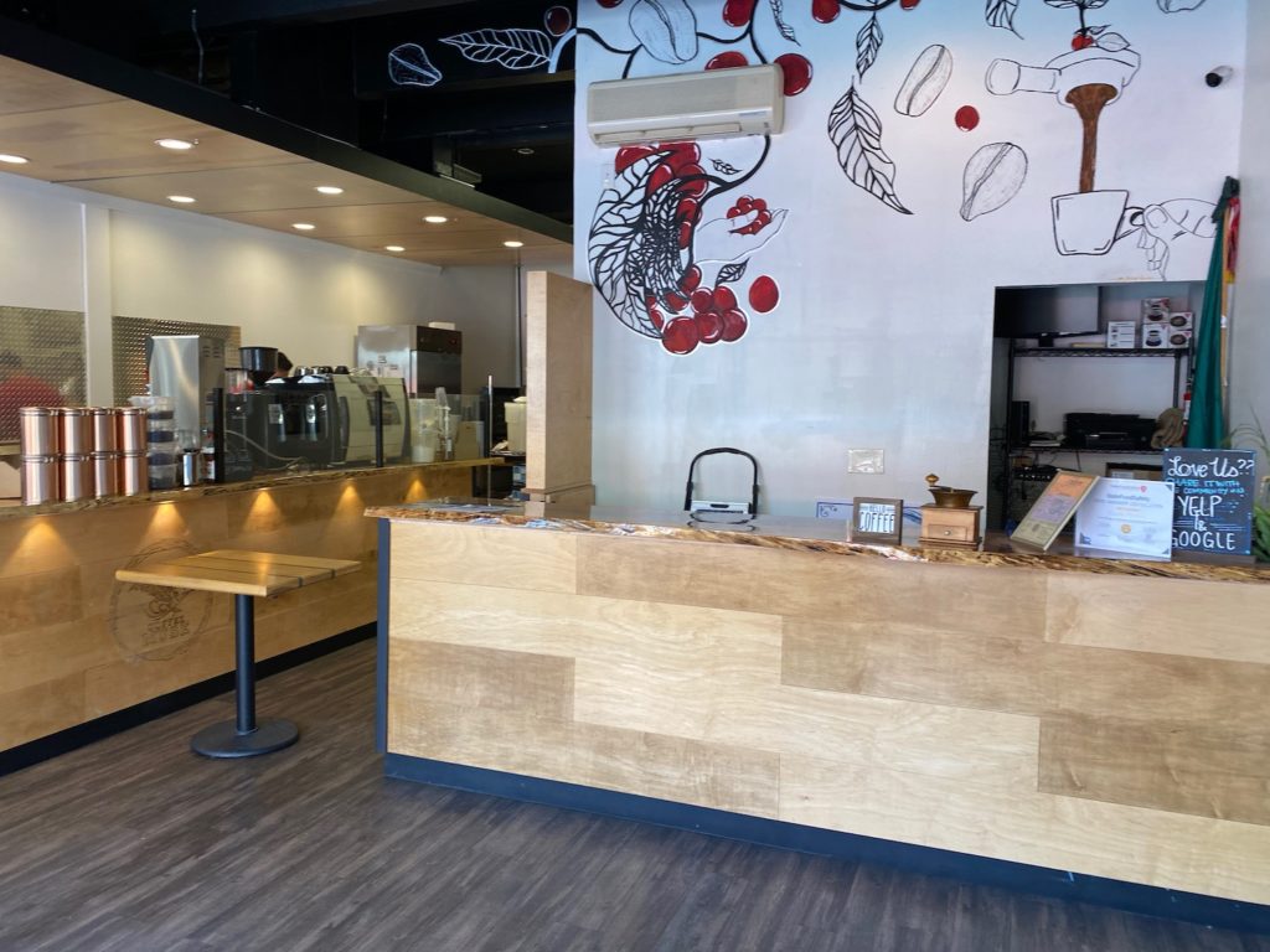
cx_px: 635
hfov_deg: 67.3
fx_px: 954
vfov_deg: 53.1
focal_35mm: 26
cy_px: 476
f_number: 1.8
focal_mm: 4.25
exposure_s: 1/120
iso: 100
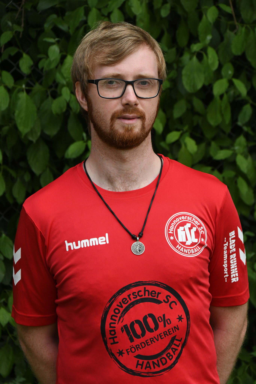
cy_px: 192
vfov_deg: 9.5
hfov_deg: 6.3
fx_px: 2320
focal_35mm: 218
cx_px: 128
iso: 1250
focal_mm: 145
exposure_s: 1/800
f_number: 9
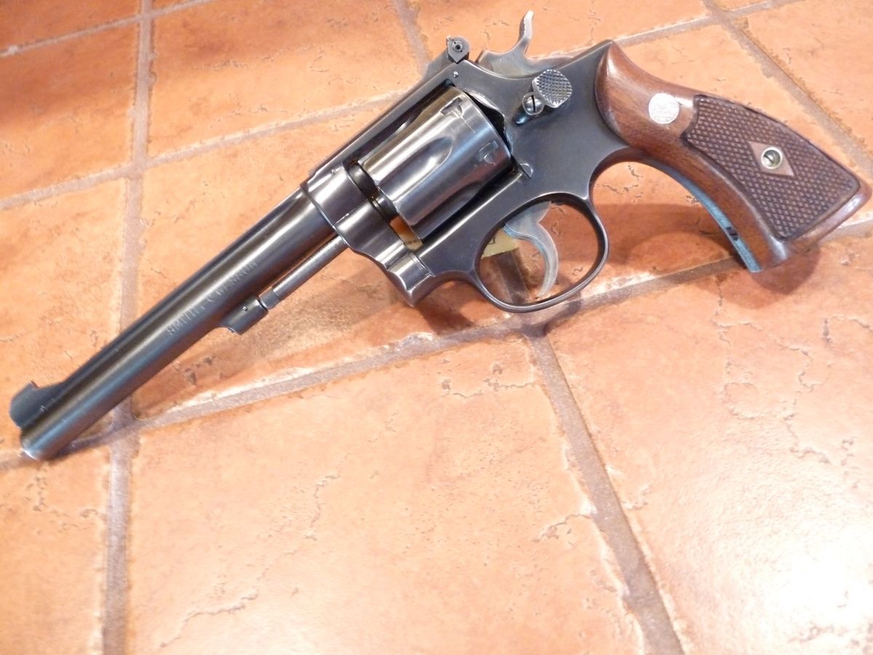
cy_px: 328
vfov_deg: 51.4
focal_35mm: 27
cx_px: 436
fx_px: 681
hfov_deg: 65.3
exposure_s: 1/20
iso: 800
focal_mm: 4.8
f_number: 2.8
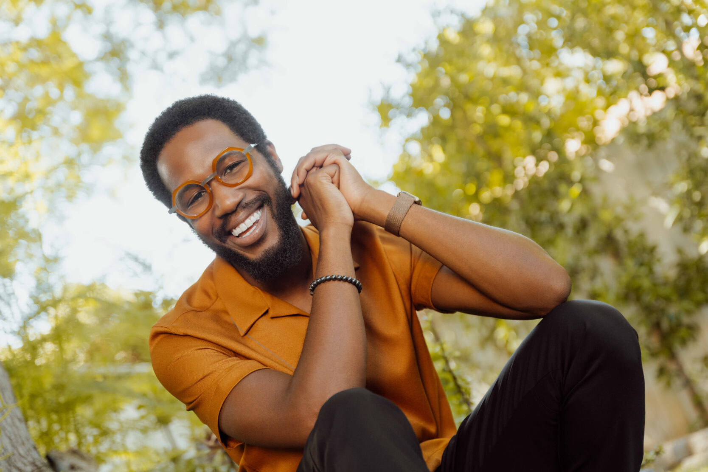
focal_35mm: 58
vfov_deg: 23.4
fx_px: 1141
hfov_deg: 34.5
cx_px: 354
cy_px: 236
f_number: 2.8
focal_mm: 58
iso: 500
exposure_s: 1/250
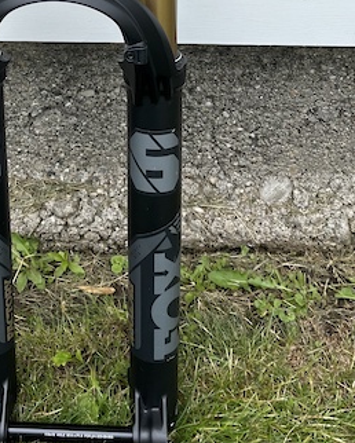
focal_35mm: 63
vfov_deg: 27.8
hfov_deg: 23.8
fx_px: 827
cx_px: 65
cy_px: -25
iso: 50
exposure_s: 1/1106
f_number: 1.6
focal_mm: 5.1
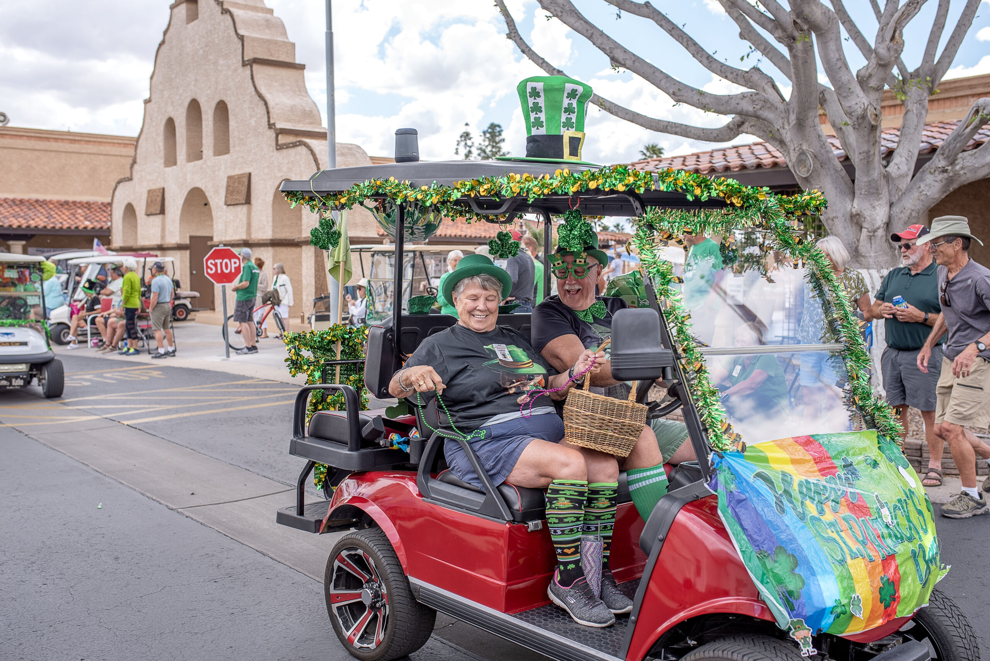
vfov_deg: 37.9
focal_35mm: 35
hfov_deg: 54.4
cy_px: 330
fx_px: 963
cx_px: 495
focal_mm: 35
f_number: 3.5
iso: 100
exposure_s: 1/640
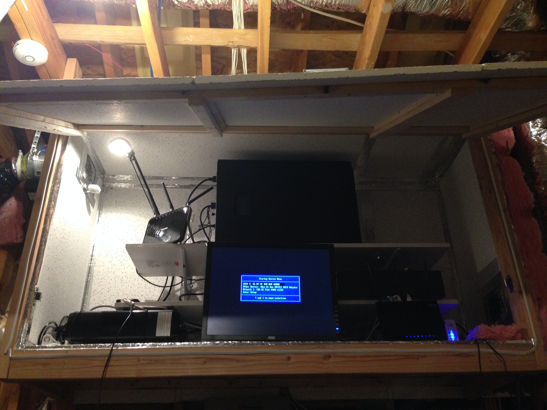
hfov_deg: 55.4
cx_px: 274
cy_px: 205
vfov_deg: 42.9
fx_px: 521
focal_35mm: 33
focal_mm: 4.12
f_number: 2.4
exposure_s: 1/20
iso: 320
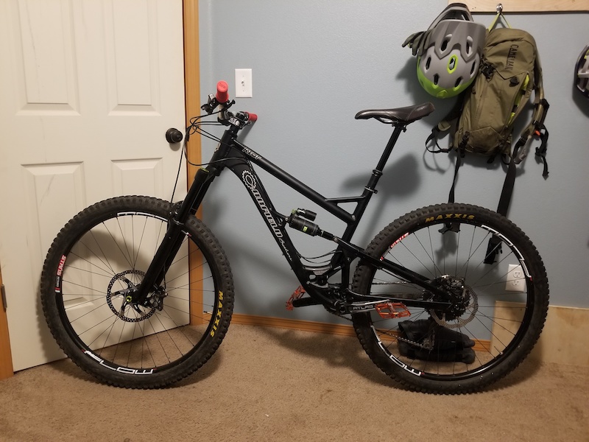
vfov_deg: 53.1
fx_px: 442
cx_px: 294
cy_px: 221
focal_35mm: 26
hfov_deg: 67.3
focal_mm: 4.25
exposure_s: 1/10
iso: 200
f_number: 1.7
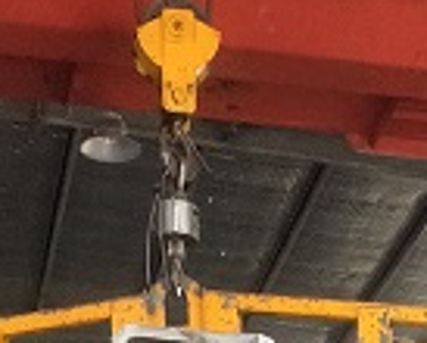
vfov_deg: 9.0
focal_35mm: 131
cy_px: 1107
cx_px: 368
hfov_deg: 14.6
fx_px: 1658
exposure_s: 1/50
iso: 198
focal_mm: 3.99
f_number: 1.7
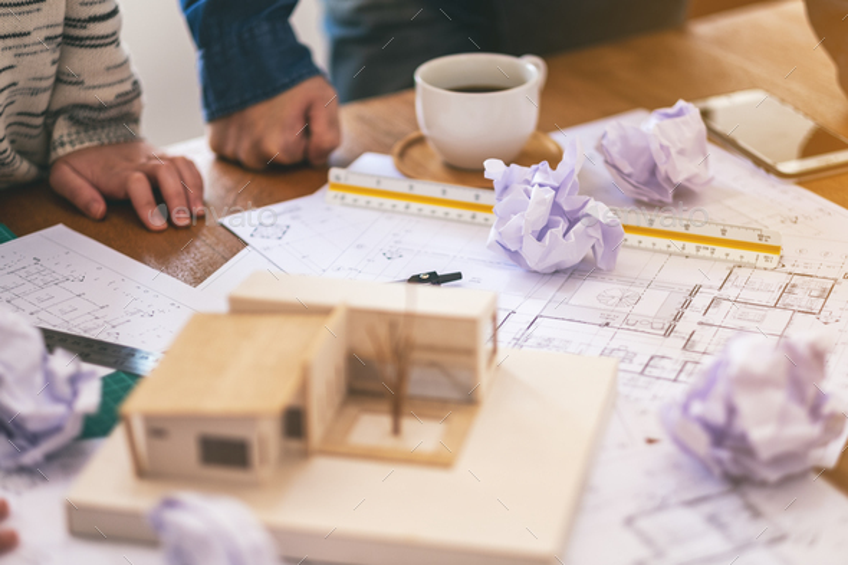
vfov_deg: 16.3
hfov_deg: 24.2
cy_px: 282
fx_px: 1978
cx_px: 424
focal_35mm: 84
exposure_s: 1/400
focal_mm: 56
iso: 100
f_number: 1.2
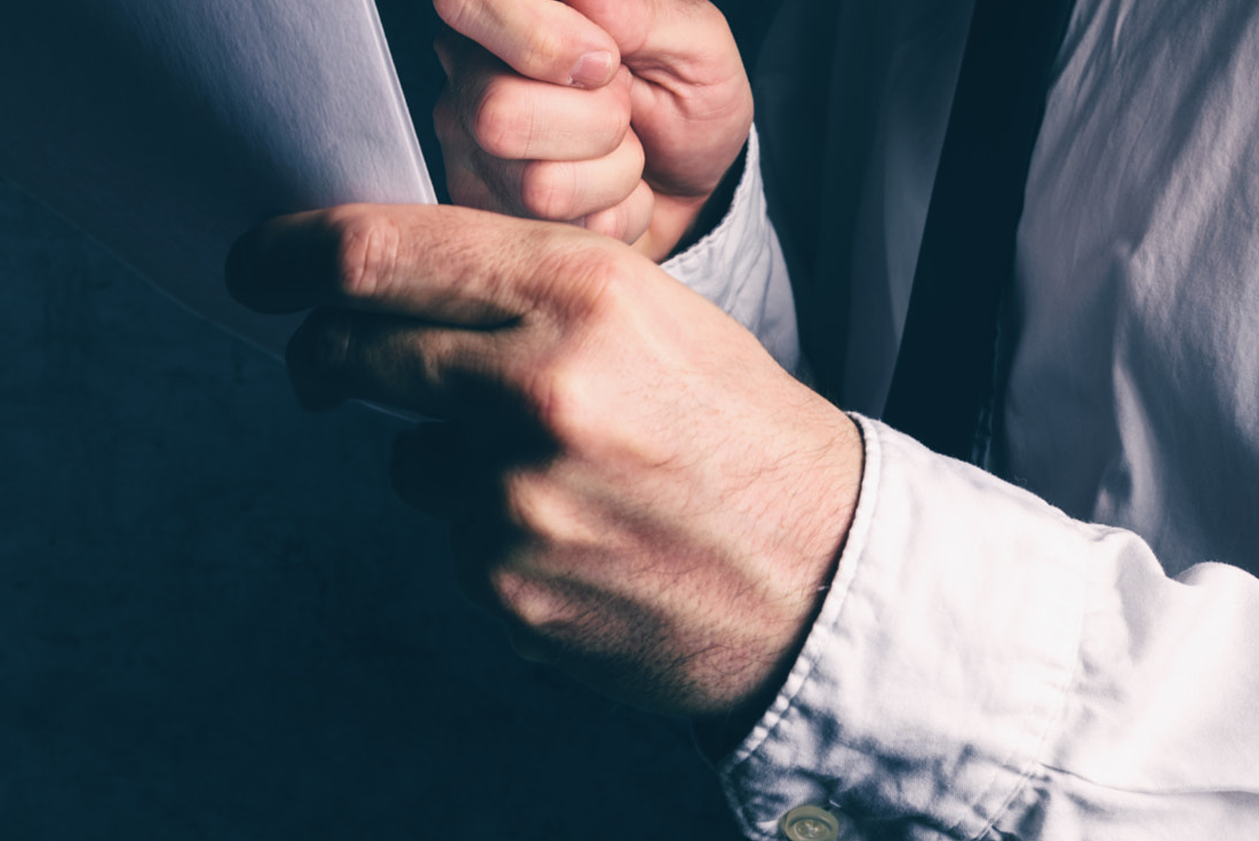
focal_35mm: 93
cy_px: 145
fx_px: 3254
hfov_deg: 21.9
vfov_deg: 14.6
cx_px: 515
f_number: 11
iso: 50
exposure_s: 1/100
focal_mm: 50
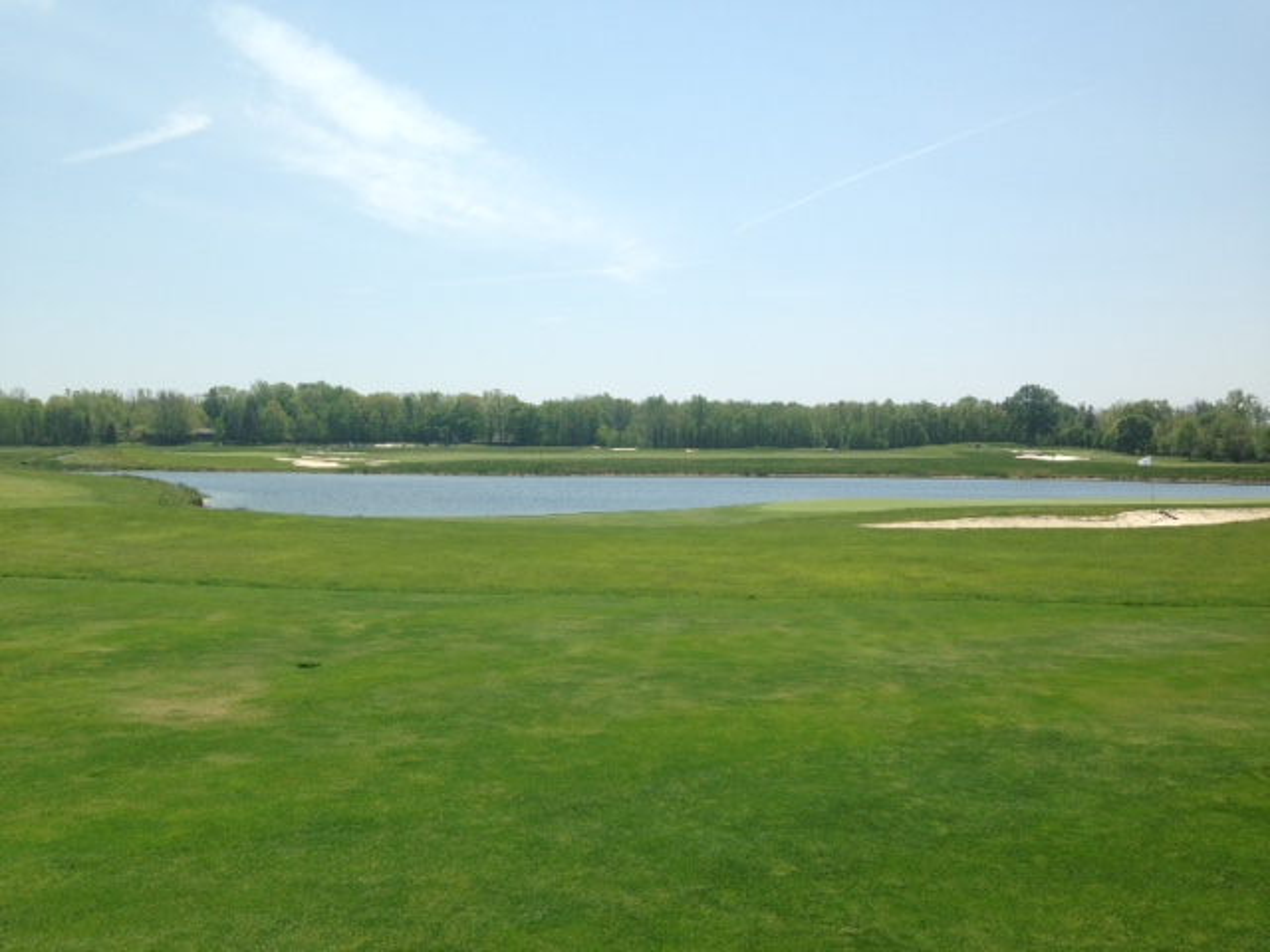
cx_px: 635
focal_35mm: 33
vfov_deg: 42.9
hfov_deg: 55.4
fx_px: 1211
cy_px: 476
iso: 50
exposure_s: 1/1869
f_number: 2.4
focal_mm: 4.12
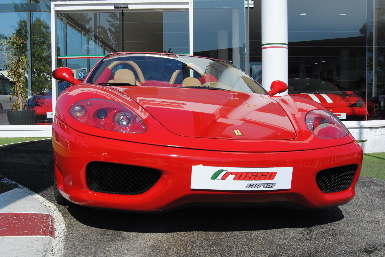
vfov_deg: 34.3
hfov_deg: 49.5
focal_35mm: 39
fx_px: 418
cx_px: 192
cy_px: 128
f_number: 9
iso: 100
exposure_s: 1/320
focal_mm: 26
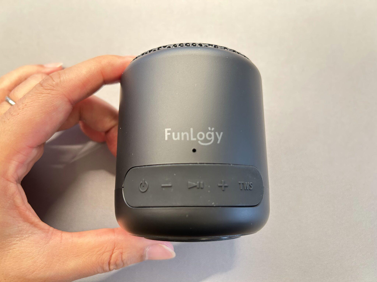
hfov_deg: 67.3
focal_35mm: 26
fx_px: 283
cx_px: 188
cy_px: 141
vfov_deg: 53.1
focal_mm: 5.7
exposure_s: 1/50
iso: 250
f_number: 1.5
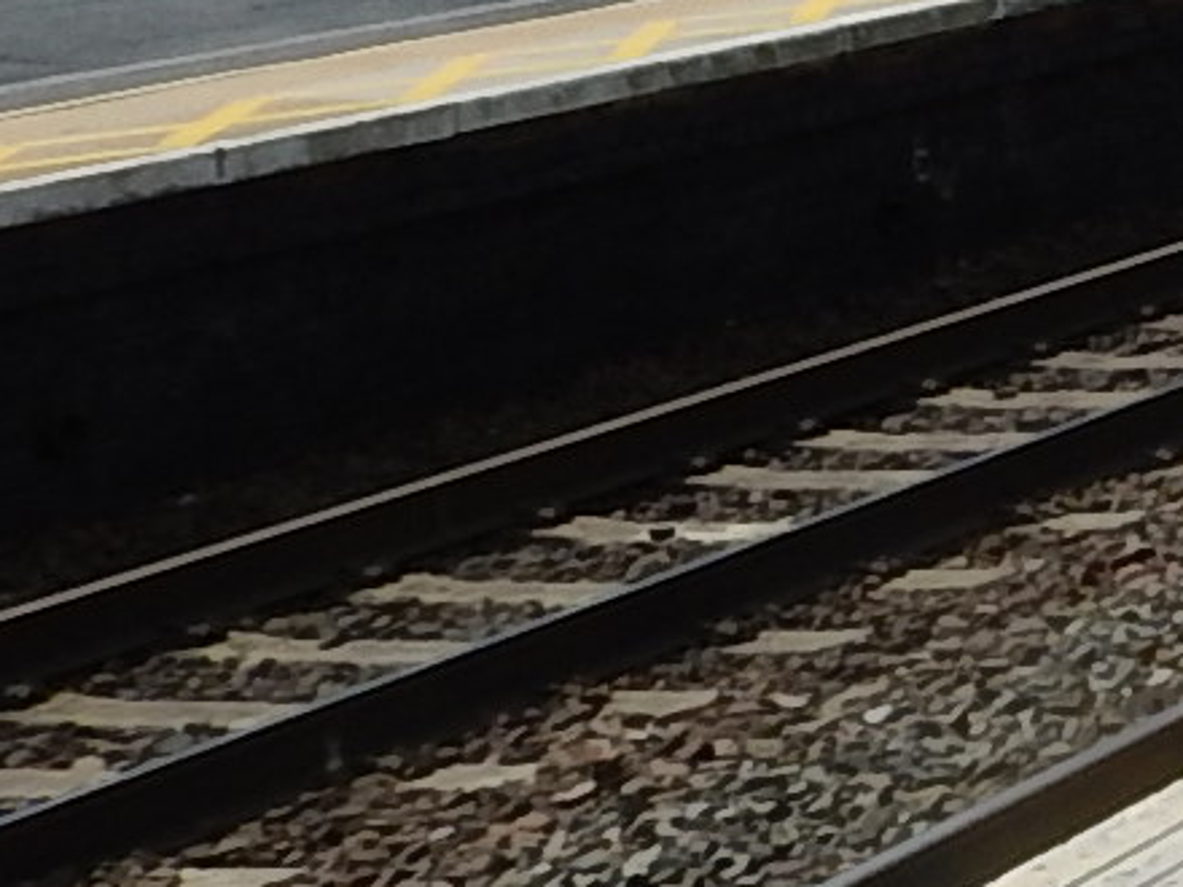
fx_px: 4238
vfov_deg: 11.6
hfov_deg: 13.6
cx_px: 2339
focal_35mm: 124
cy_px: -277
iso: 125
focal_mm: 4.3
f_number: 8.2
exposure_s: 1/400
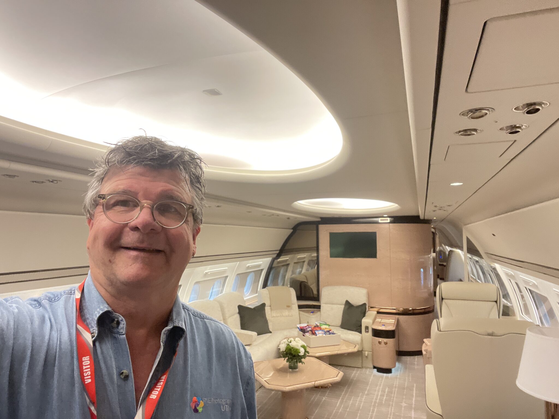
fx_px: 371
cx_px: 280
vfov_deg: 58.9
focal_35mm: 23
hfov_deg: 73.9
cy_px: 210
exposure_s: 1/57
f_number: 2.2
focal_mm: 2.71
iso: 250
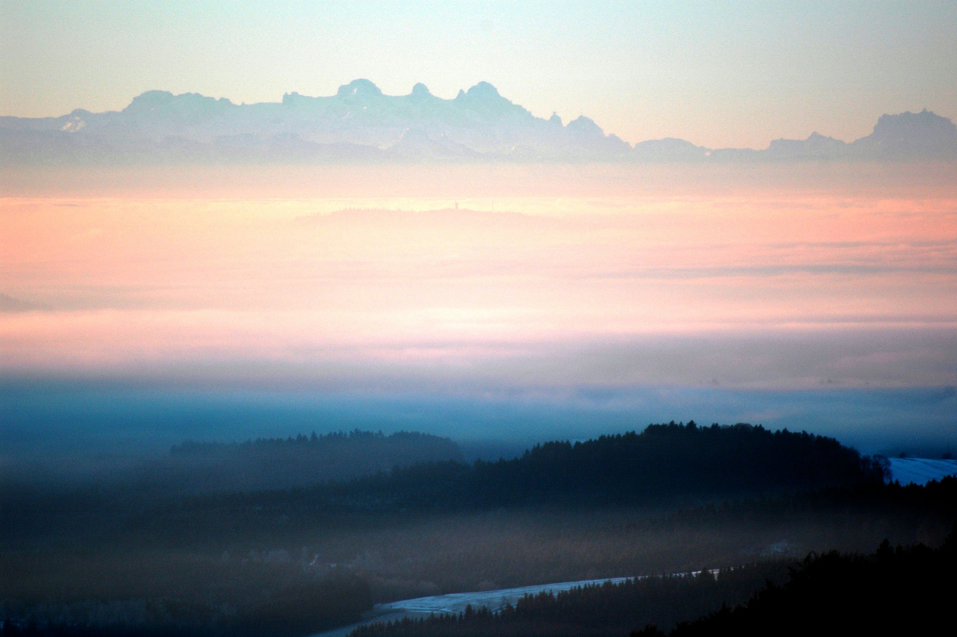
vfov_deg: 3.1
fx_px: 11953
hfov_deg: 4.6
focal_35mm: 450
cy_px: 318
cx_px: 478
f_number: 6
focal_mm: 300
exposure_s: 1/100
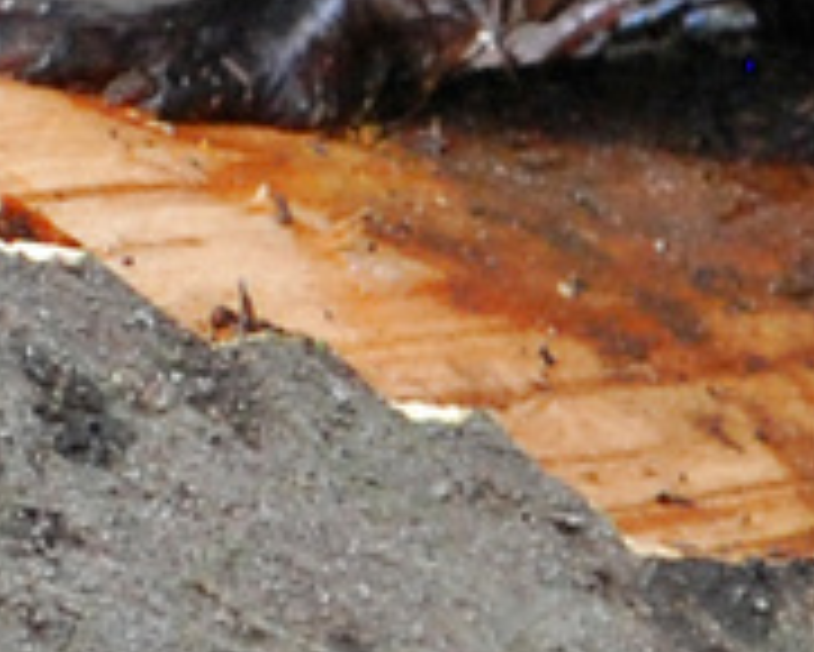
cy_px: -324
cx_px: 184
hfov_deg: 1.6
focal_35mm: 1238
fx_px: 29841
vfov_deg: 1.3
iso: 800
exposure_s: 1/100
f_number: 4.5
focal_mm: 98
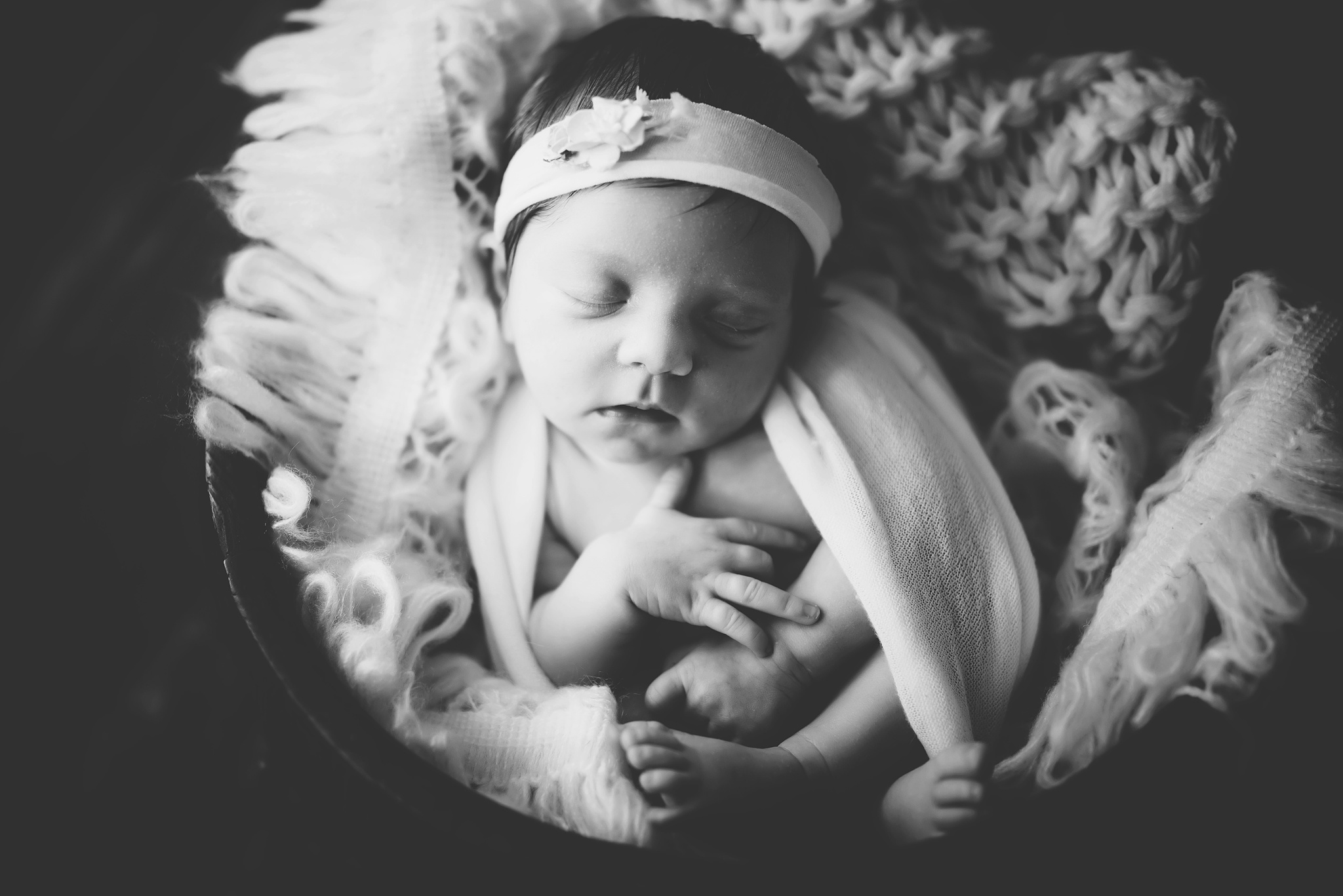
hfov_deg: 54.4
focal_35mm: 35
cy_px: 448
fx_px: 1306
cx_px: 672
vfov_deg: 37.9
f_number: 1.4
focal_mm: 35
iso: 320
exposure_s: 1/250
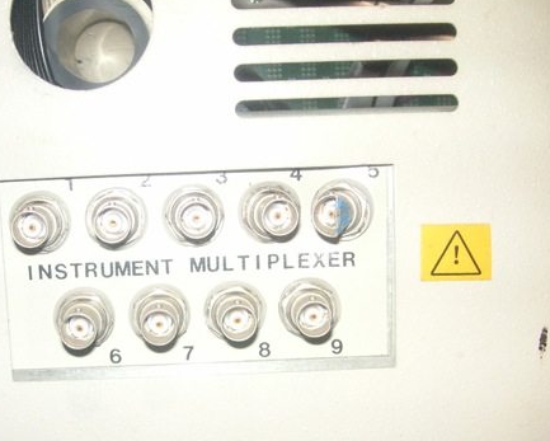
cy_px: 269
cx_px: 182
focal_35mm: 50
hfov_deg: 36.9
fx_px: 814
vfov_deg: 30.2
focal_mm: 6.1
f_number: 6.7
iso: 160
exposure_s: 1/45
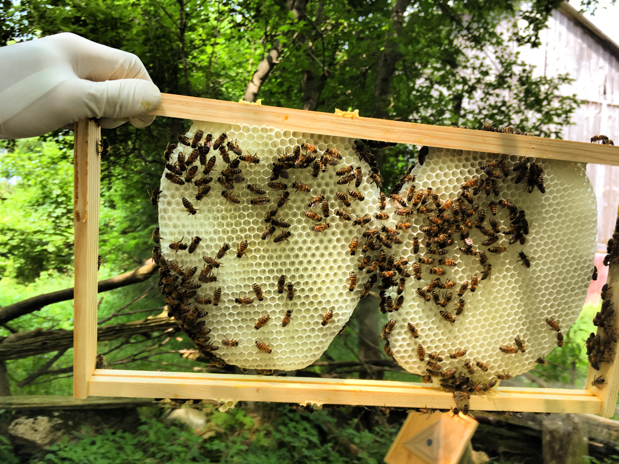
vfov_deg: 48.2
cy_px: 232
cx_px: 310
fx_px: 519
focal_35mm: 29
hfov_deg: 61.7
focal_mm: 4.15
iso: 25
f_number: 2.2
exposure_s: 1/180
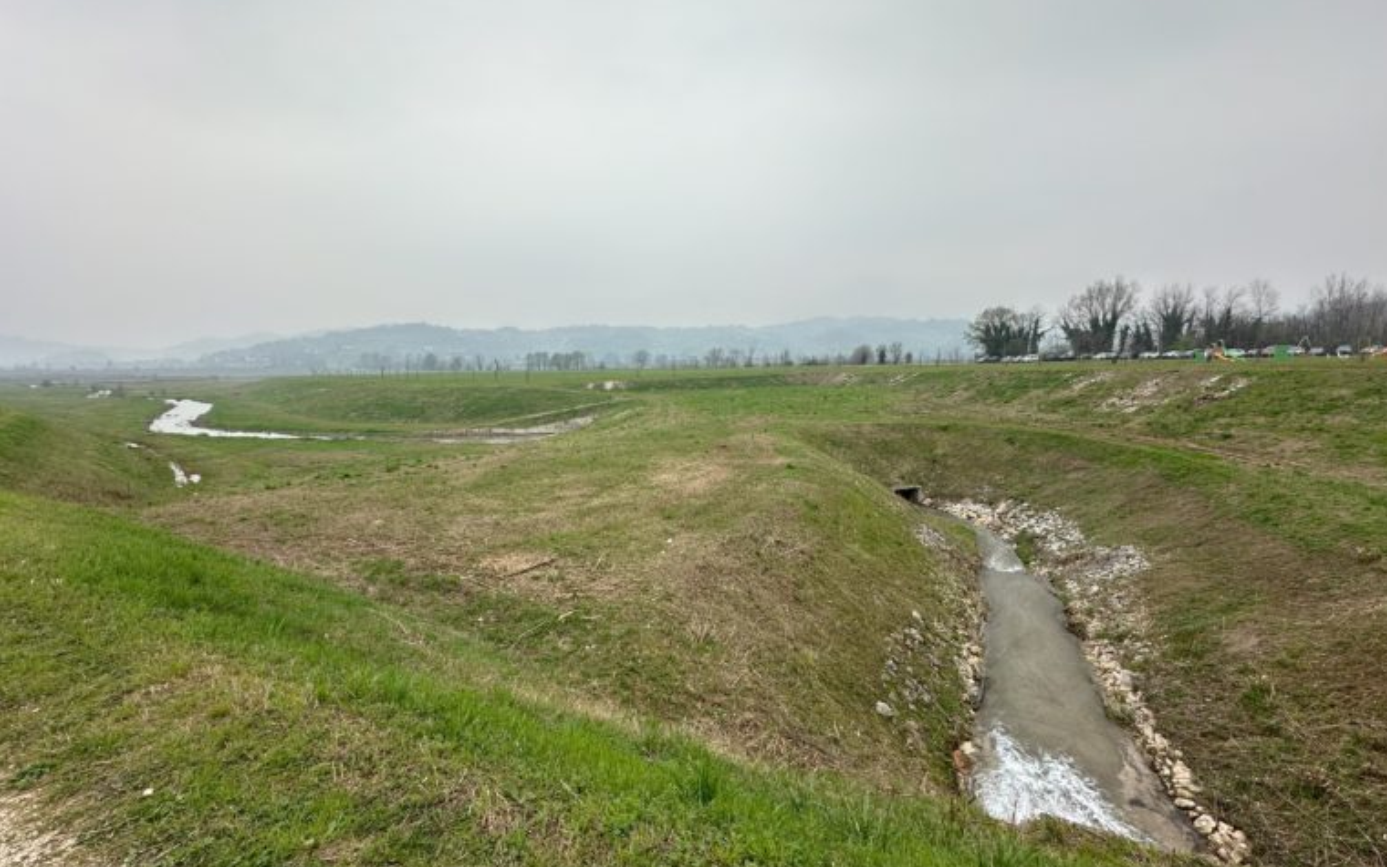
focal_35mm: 15
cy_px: 429
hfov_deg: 101.5
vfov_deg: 74.8
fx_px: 567
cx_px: 697
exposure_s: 1/855
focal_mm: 2.22
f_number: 2.2
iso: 40
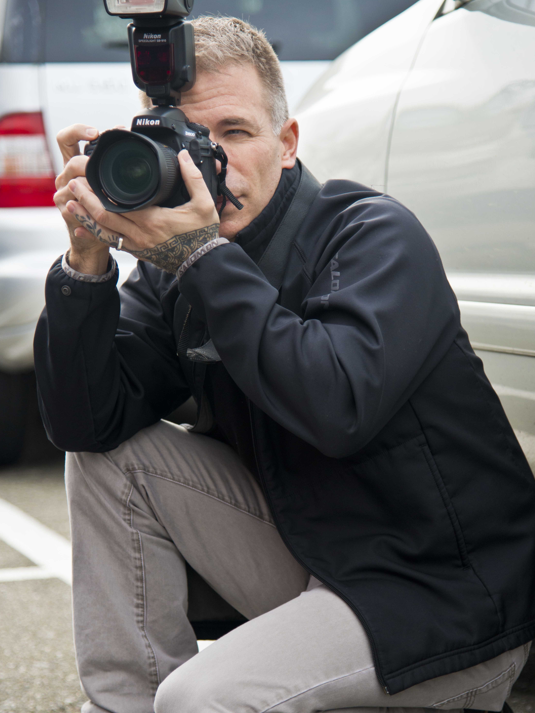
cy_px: 429
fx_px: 2411
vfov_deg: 16.8
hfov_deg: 12.7
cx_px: 301
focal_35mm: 117
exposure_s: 1/1000
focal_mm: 92
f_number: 4
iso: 800
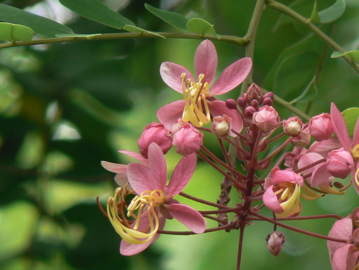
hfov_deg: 2.6
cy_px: 223
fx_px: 7872
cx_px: 278
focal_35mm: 759
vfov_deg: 2.0
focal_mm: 72
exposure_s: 1/80
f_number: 4
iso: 80
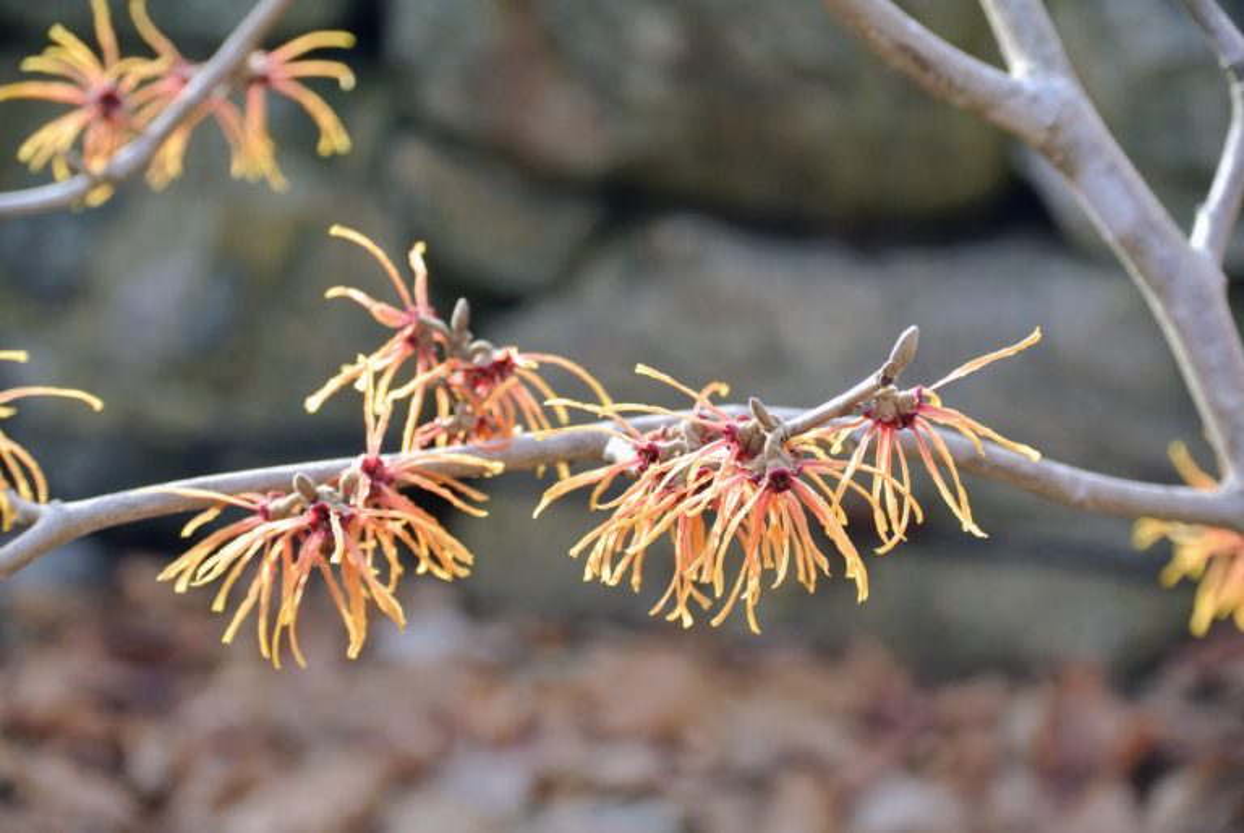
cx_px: 622
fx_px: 3840
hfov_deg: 18.4
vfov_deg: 12.4
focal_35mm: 111
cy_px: 416
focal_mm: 41.2
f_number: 4
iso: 125
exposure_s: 1/125
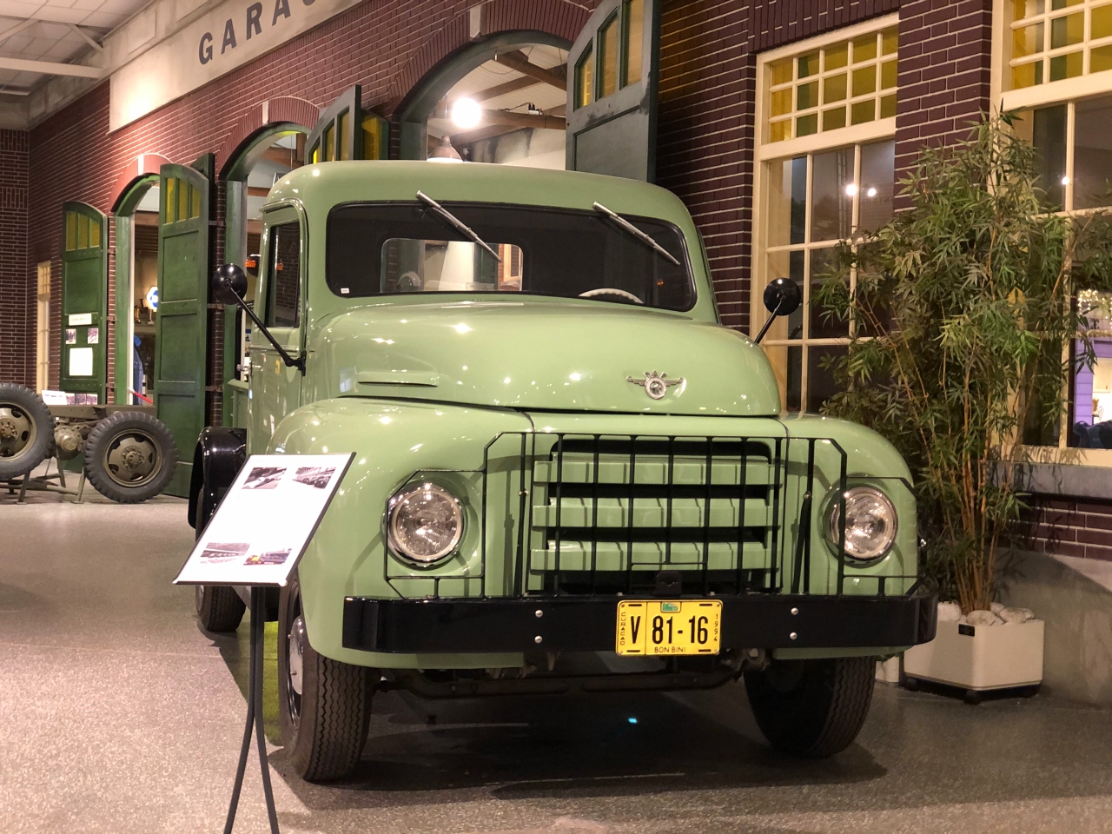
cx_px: 556
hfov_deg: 36.8
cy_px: 417
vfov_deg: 28.0
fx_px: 1670
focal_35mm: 52
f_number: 2.4
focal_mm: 6
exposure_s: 1/13
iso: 160
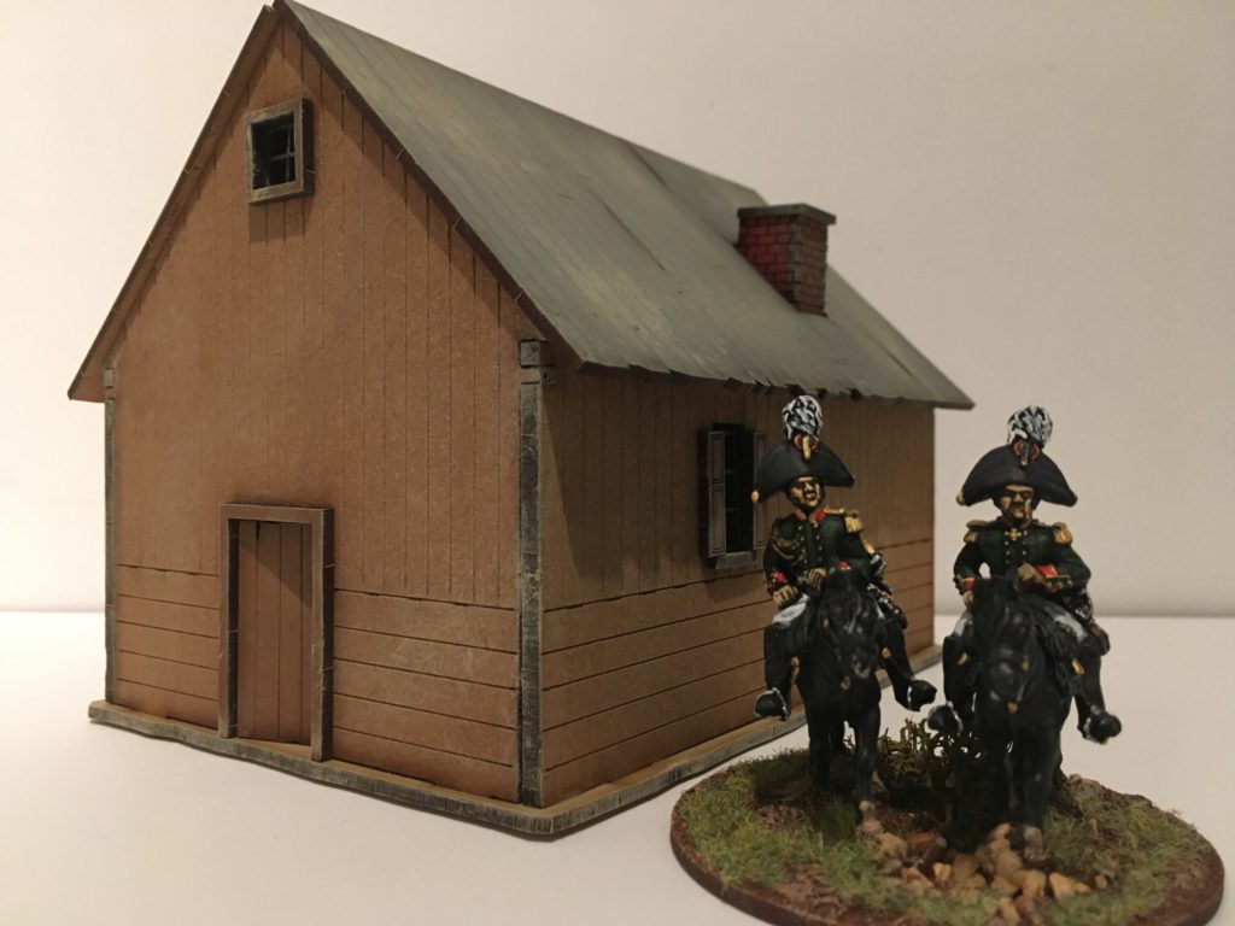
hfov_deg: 61.7
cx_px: 618
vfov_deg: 48.2
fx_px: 1035
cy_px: 463
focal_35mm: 29
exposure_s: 1/33
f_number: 2.2
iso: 250
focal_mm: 4.15
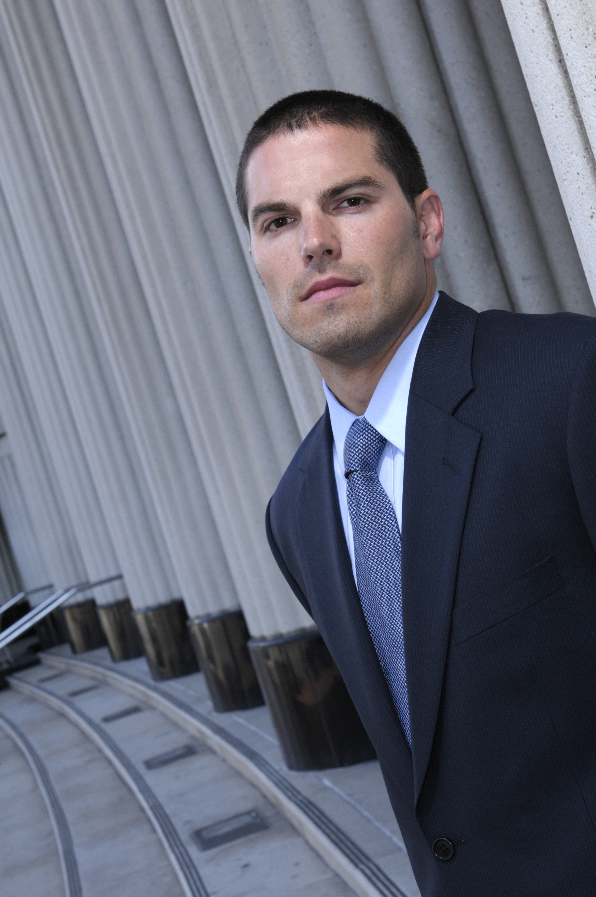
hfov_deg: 20.6
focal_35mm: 66
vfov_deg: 30.5
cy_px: 448
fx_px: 1643
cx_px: 298
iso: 400
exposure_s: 1/100
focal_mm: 44
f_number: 8
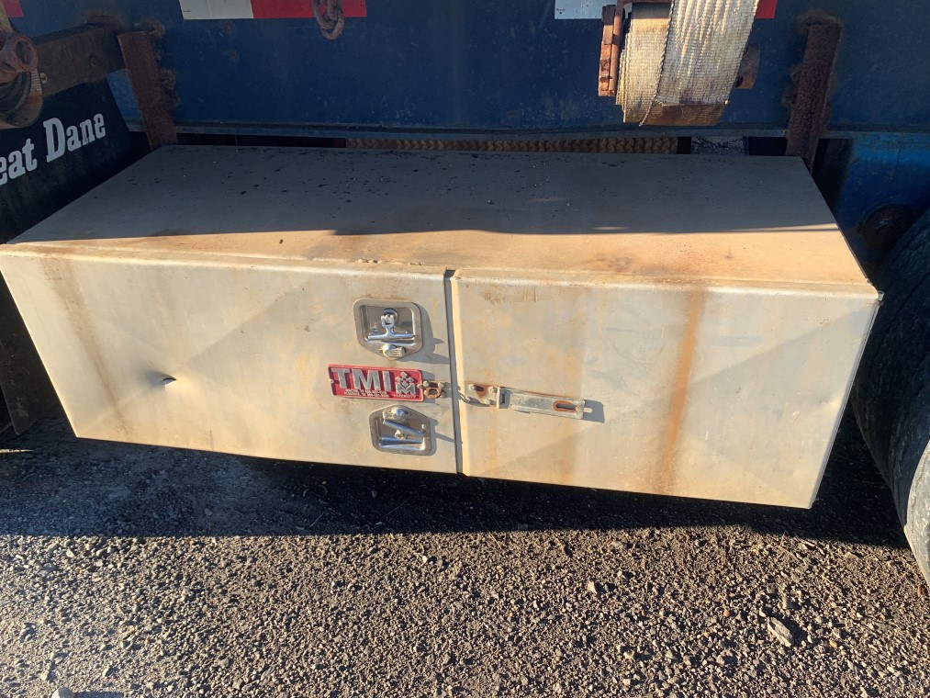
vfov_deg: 53.1
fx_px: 699
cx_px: 465
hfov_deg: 67.3
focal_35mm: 26
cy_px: 349
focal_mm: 4.25
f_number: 1.8
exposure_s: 1/512
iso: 25
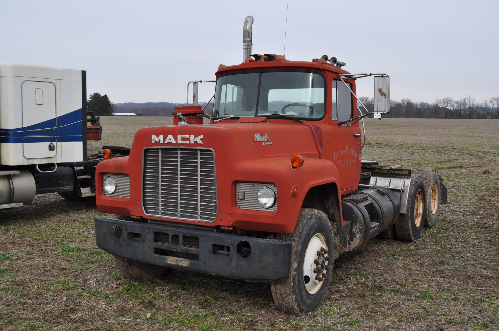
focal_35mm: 39
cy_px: 166
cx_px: 250
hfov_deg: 49.6
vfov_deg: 34.1
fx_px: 540
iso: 200
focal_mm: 26
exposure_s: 1/250
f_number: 8
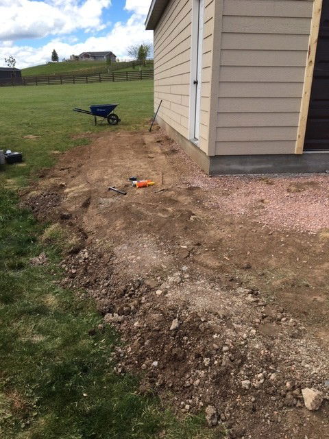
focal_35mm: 29
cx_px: 164
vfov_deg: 61.7
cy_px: 220
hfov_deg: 48.2
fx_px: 367
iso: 25
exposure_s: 1/777
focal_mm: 4.15
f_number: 2.2
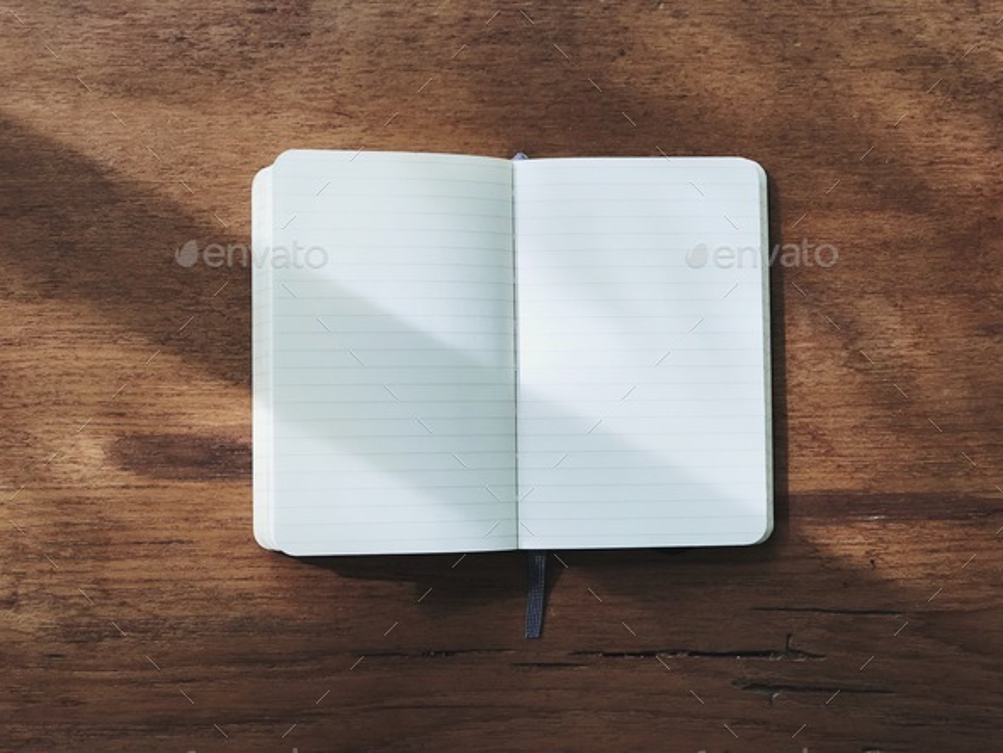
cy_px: 376
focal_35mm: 57
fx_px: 1652
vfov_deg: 25.7
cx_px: 502
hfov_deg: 33.8
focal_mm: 6.6
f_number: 2.8
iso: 40
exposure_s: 1/50
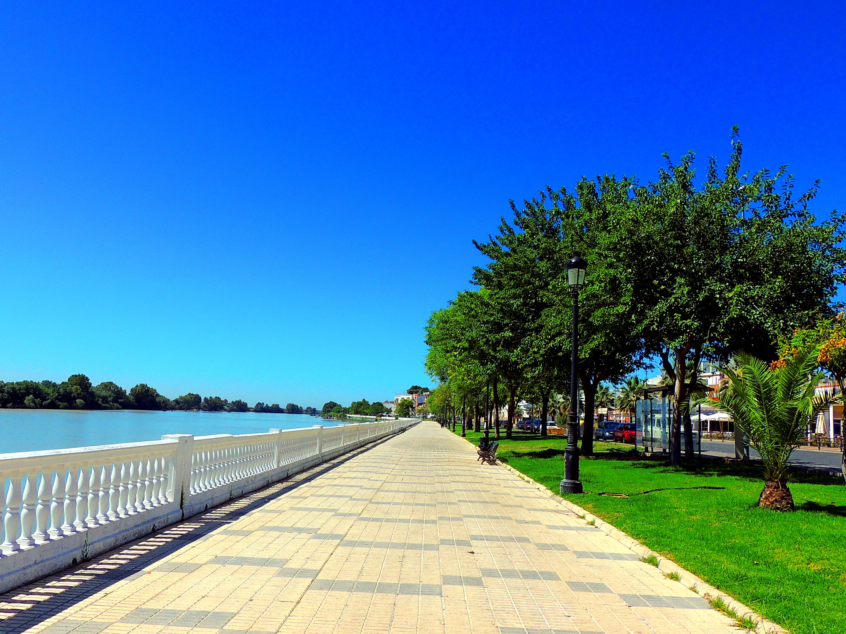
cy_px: 342
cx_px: 383
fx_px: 660
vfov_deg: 51.3
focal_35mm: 27
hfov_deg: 65.2
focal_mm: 4.3
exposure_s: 1/1600
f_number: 4.2
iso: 100
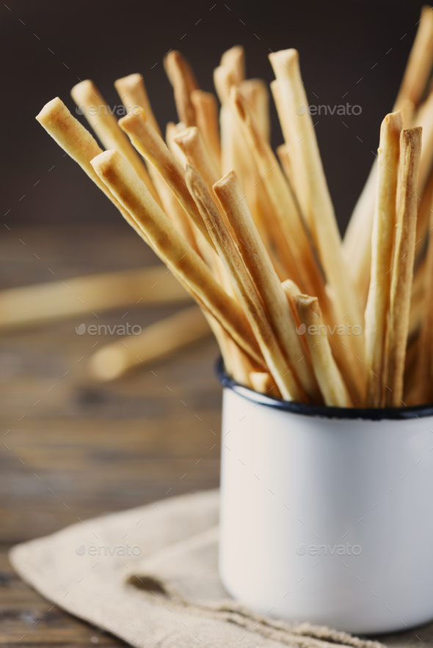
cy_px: 324
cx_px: 216
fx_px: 1893
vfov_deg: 19.5
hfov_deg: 13.1
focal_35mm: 105
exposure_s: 1/160
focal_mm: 105
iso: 100
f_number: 5.6
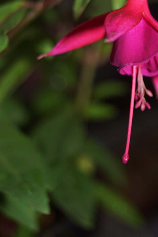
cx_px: 126
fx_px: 736
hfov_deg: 12.2
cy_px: 70
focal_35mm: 112
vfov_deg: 18.2
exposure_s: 1/160
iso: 100
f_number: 5.6
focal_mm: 45
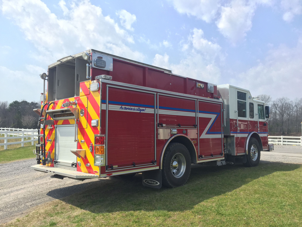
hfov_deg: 61.7
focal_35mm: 29
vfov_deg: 48.2
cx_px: 151
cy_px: 114
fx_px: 253
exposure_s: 1/1130
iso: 32
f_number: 2.2
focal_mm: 4.15
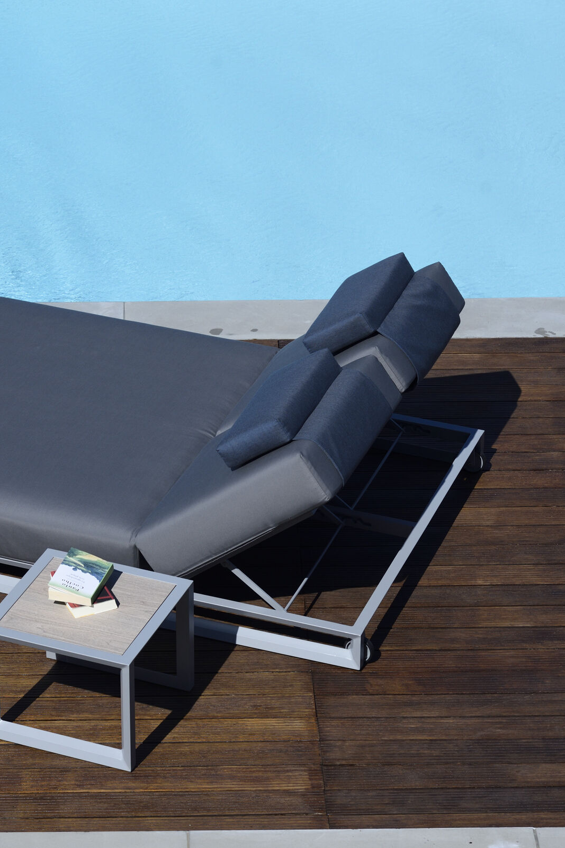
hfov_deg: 11.7
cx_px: 186
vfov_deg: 17.5
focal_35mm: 117
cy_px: 424
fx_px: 2755
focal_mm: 78
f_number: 8
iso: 250
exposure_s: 1/1600
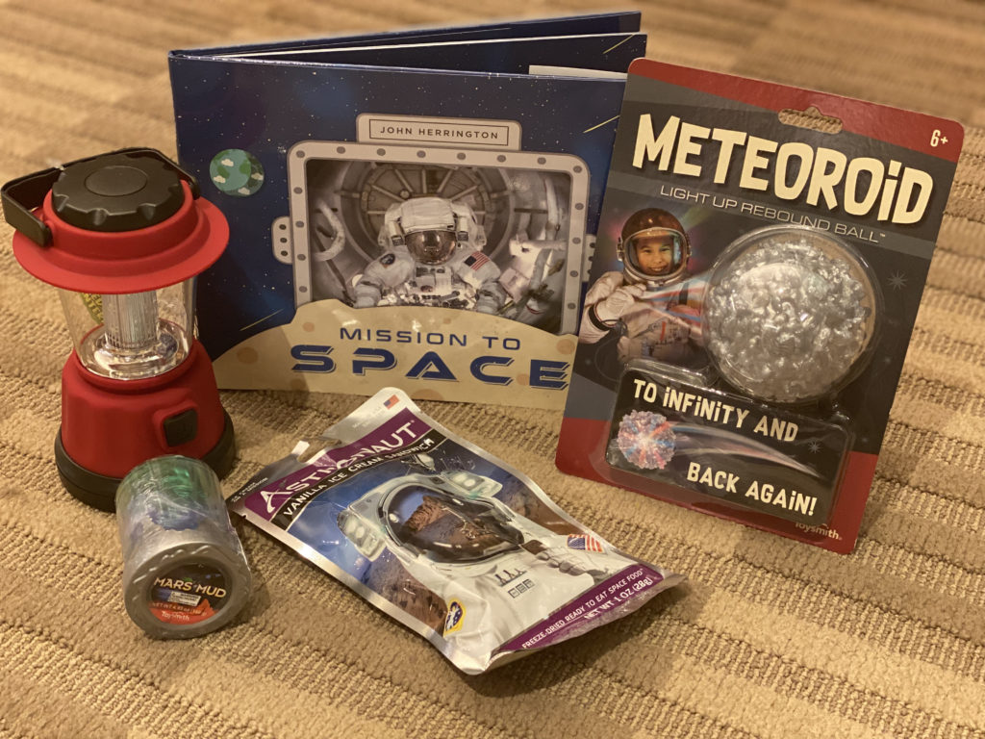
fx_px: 1480
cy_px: 370
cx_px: 492
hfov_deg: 36.8
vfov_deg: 28.0
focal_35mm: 52
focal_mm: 6
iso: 320
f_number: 2
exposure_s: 1/30
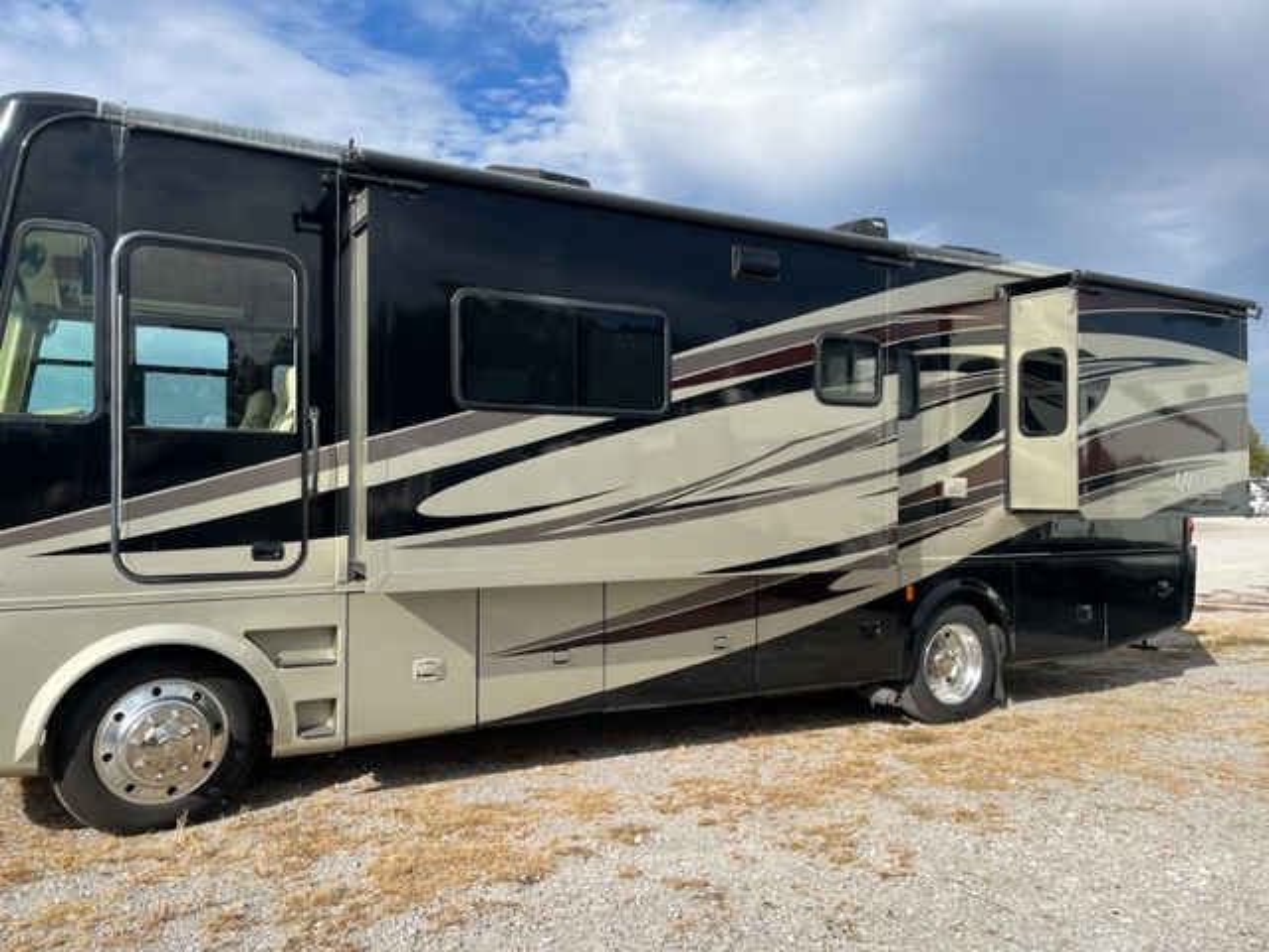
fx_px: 953
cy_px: 476
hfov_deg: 67.3
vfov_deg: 53.1
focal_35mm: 26
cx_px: 634
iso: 50
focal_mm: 5.1
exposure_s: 1/3413
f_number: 1.6
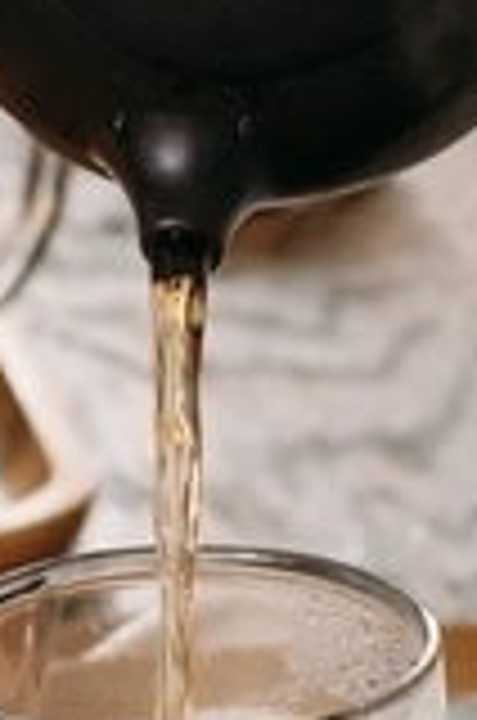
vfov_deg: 7.0
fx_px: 5868
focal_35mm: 294
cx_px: 180
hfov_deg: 4.7
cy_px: 277
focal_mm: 35
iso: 640
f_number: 4
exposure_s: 1/160
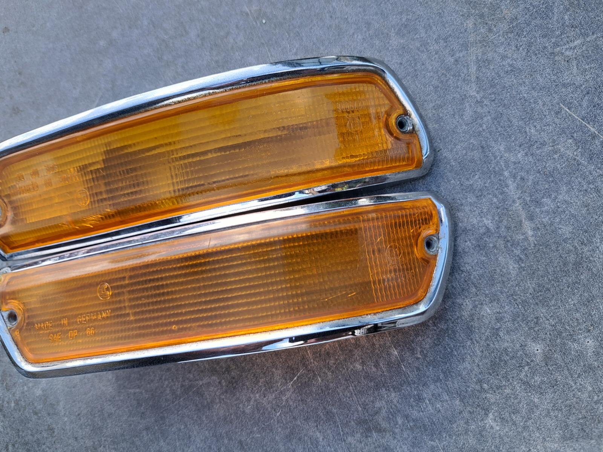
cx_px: 302
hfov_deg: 71.6
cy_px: 226
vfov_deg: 56.8
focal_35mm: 24
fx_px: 418
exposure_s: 1/100
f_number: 1.8
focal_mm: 5.23
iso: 50
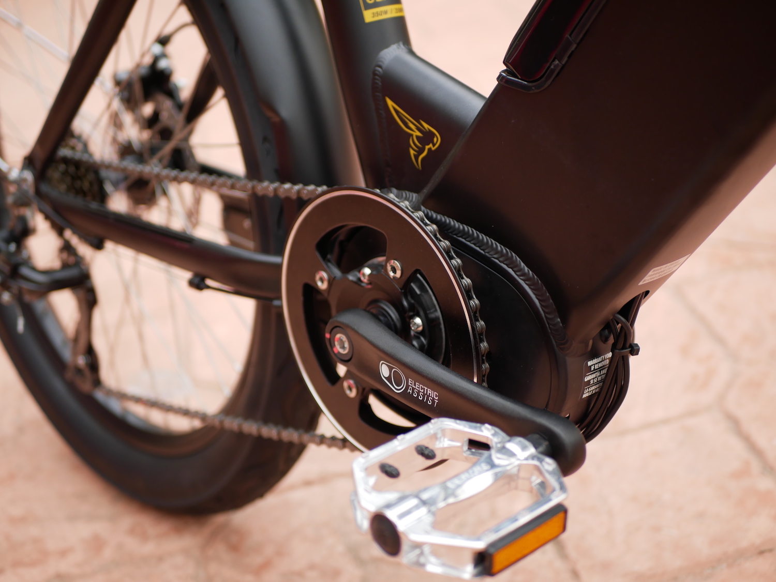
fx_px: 1121
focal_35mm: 50
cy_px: 291
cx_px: 388
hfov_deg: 38.2
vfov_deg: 29.1
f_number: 1.7
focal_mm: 25
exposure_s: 1/60
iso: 250
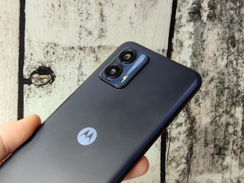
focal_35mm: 54
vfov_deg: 27.0
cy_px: 92
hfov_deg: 35.5
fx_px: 381
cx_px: 122
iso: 250
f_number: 2
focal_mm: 5.75
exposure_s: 1/83.2
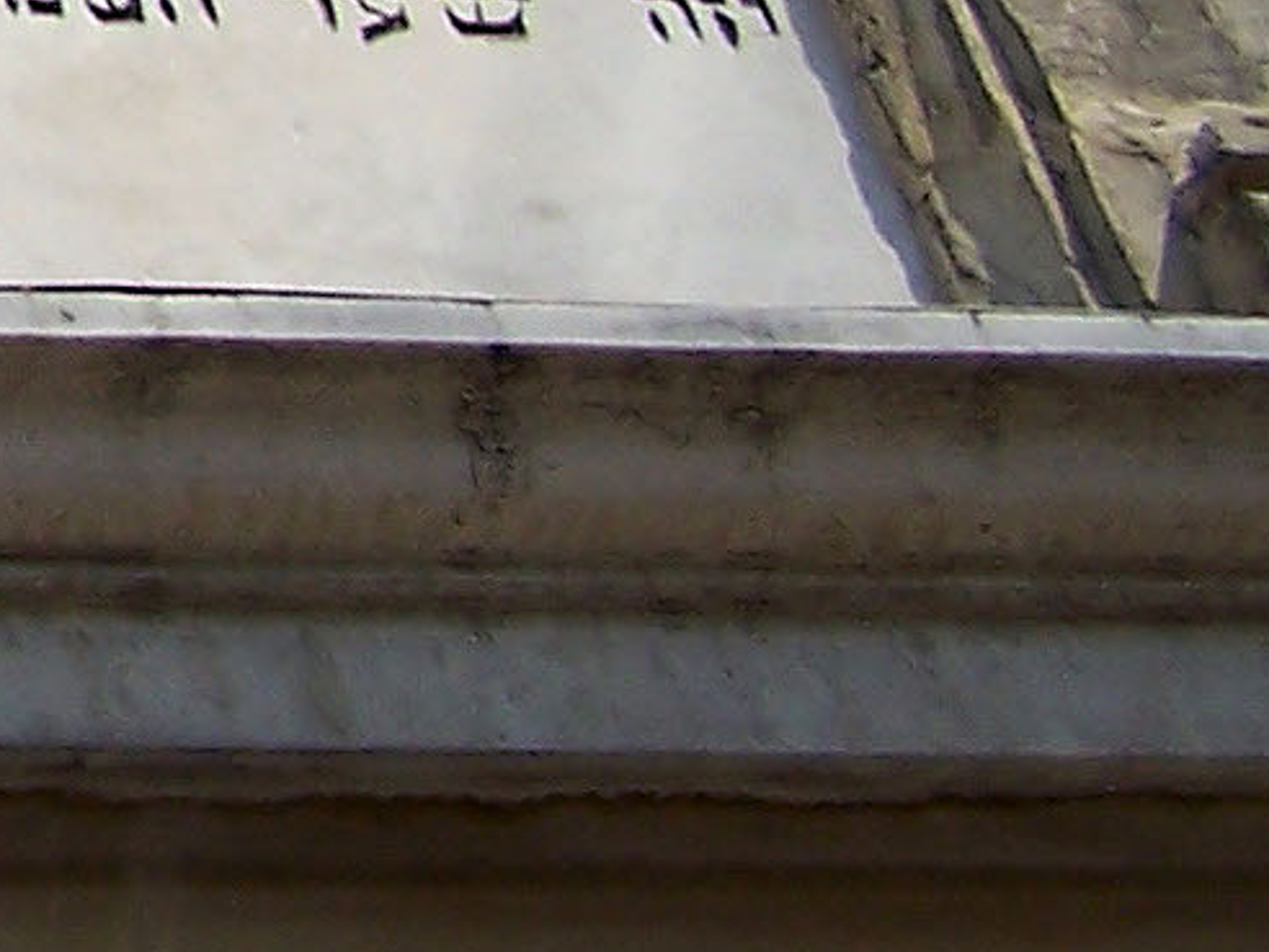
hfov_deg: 9.0
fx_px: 7295
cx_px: -1790
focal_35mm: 199
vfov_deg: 7.3
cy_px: -694
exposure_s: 1/800
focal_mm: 6.3
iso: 80
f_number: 2.8
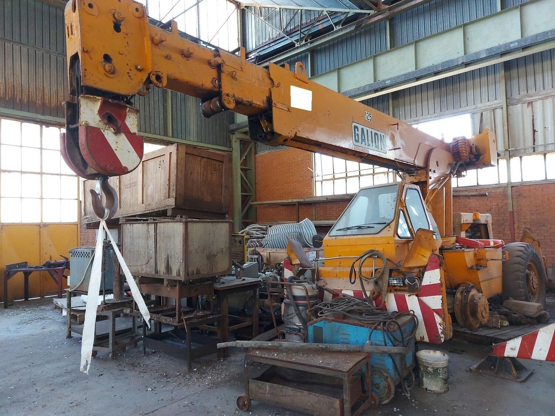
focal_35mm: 24
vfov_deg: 56.8
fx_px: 385
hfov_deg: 71.6
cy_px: 208
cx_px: 278
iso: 200
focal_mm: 5.23
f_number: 1.8
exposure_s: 1/50
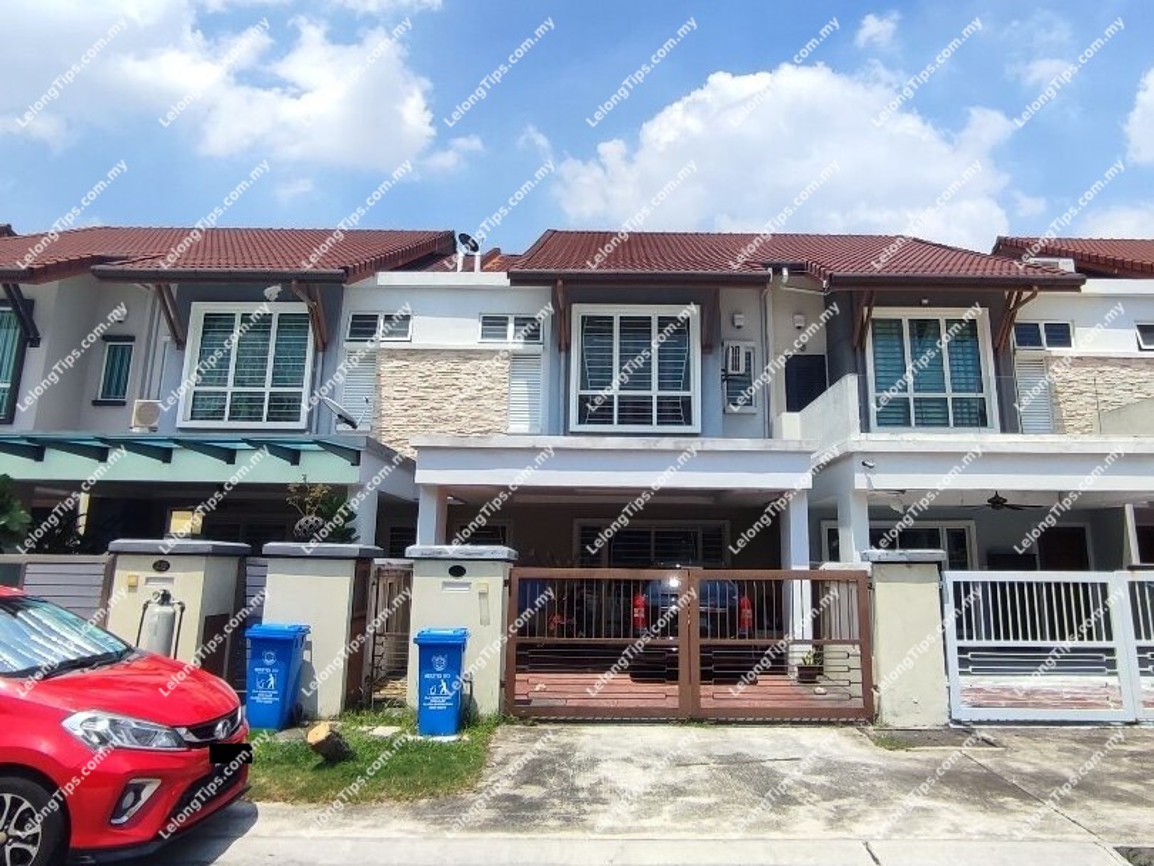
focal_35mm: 16
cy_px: 433
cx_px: 577
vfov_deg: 78.1
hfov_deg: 94.5
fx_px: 534
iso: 50
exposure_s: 1/1360
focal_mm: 1.65
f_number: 2.2
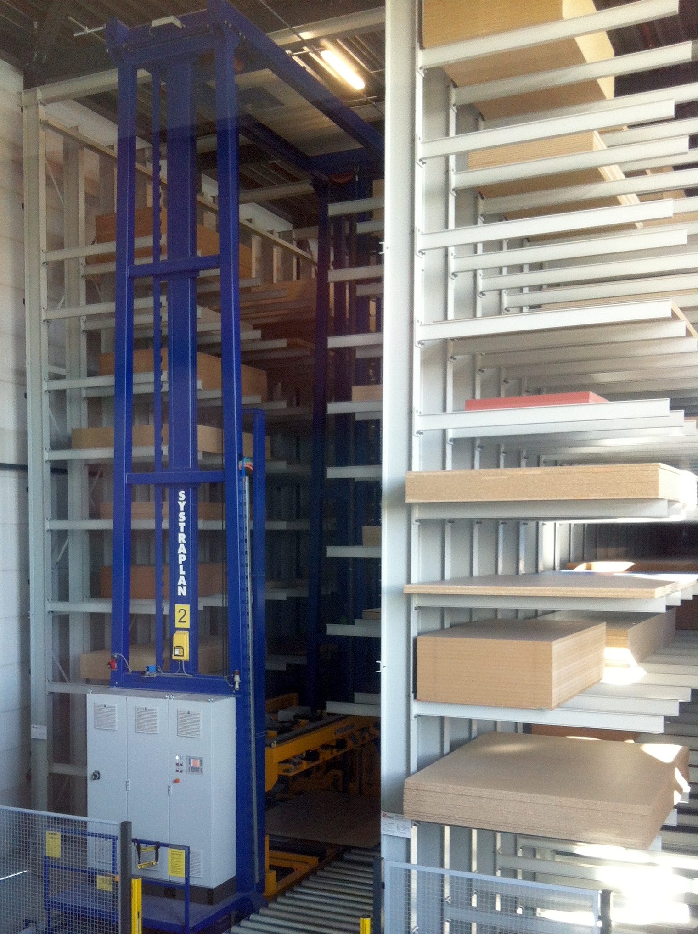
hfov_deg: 40.6
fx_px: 943
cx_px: 349
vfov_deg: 52.7
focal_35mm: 35
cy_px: 467
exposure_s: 1/30
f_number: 2.8
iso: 80
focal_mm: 3.85
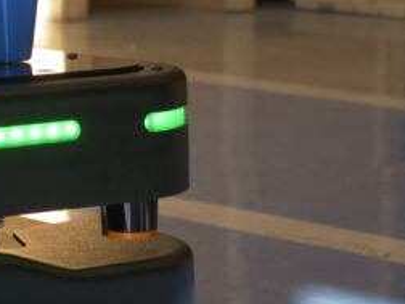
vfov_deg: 7.3
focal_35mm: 203
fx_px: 2375
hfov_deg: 9.4
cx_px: -278
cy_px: 151
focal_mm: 25
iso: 200
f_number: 3.2
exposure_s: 1/125
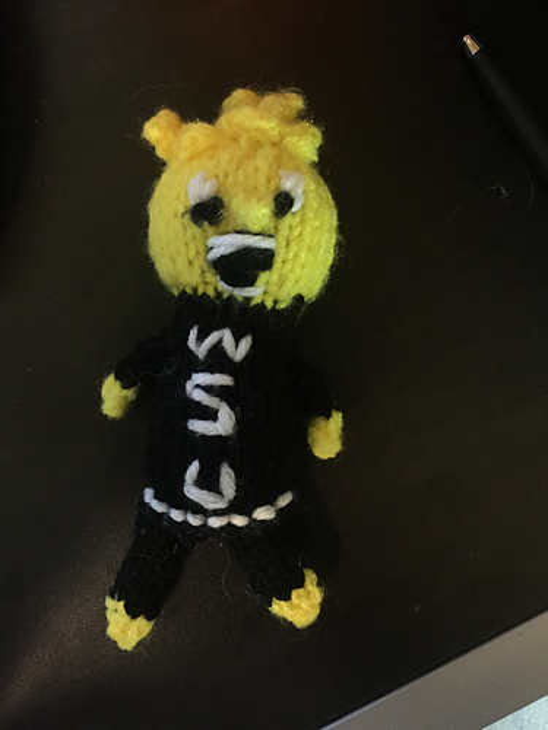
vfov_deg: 61.7
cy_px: 365
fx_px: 612
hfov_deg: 48.2
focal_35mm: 29
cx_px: 274
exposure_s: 1/15
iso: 640
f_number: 2.2
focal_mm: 4.15
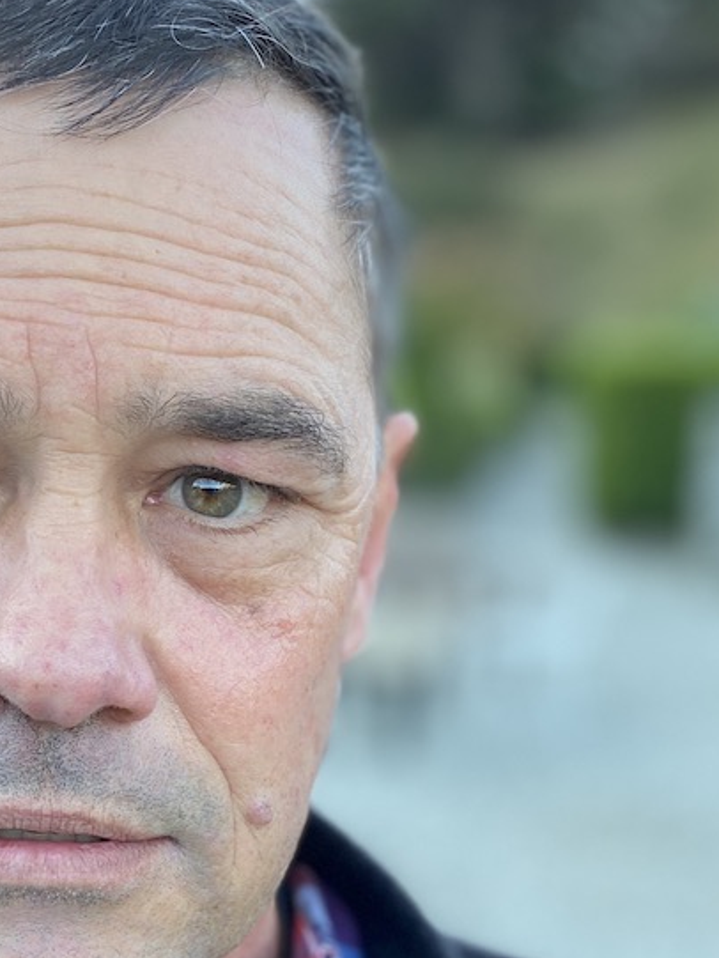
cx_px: 109
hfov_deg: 22.5
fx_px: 1772
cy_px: 811
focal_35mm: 64
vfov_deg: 29.3
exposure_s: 1/121
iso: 40
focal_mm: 4.25
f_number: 1.8
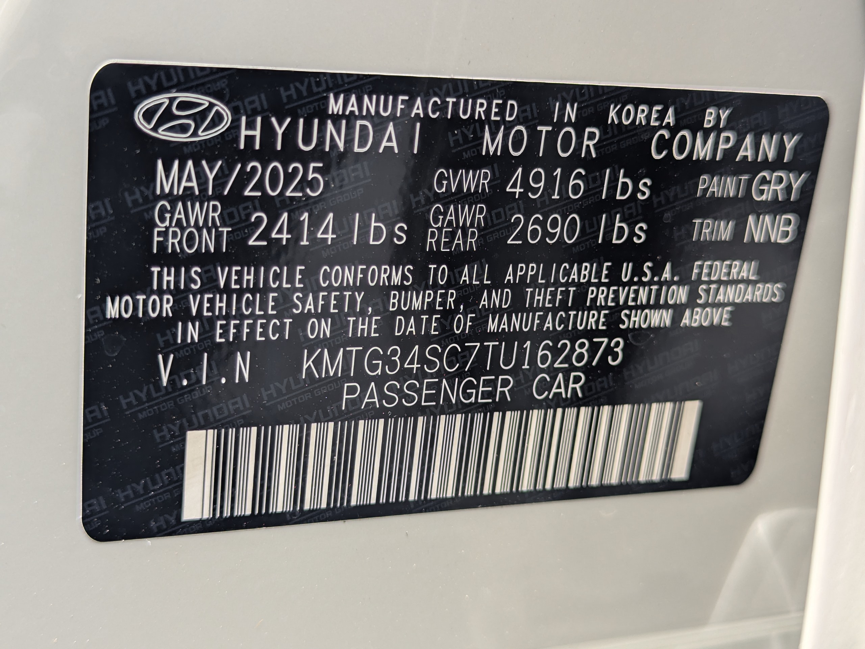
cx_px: 432
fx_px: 1199
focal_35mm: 48
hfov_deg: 39.7
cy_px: 324
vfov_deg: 30.3
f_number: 1.85
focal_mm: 6.81
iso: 37
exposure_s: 1/259
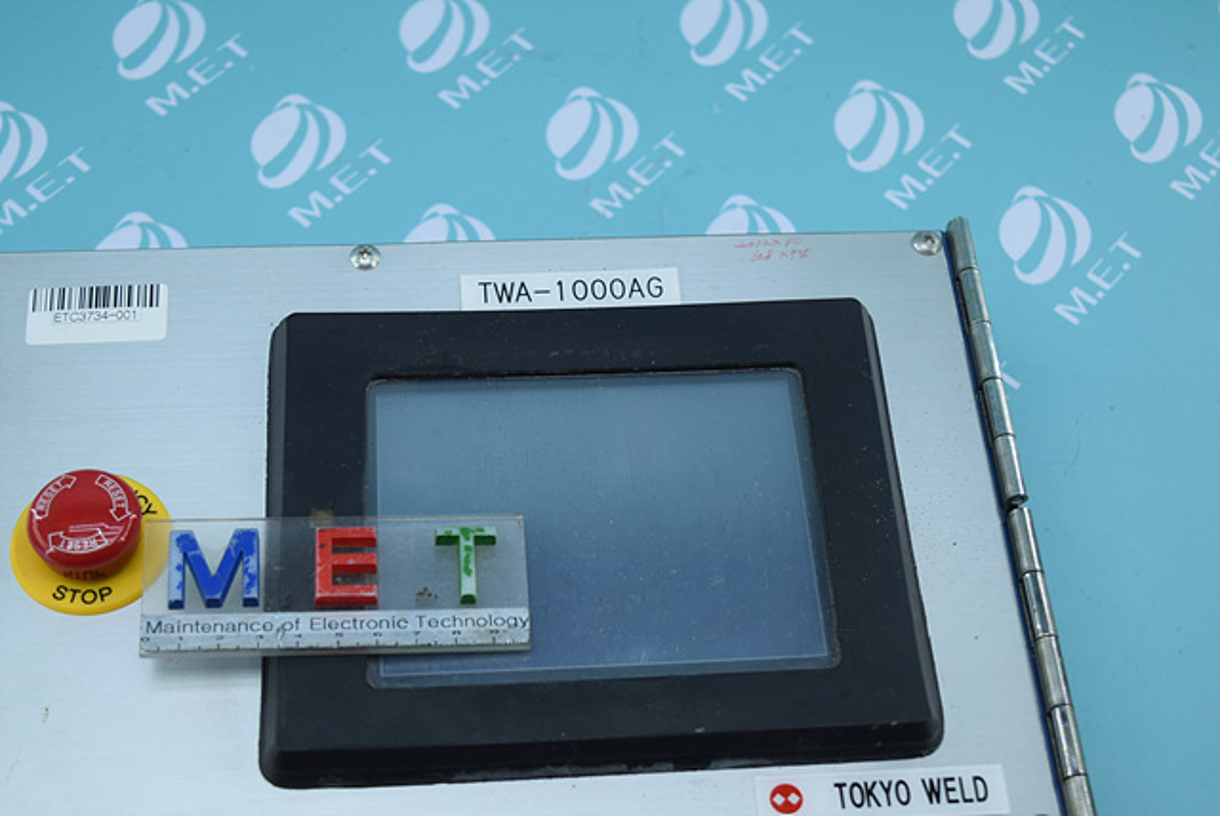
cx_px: 610
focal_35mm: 60
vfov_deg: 22.7
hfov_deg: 33.4
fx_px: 2035
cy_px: 408
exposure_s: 1/160
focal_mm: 40
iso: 400
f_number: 6.3
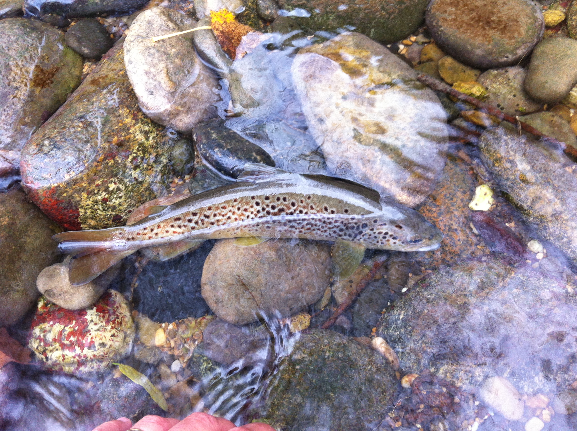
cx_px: 288
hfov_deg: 52.7
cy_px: 216
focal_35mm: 35
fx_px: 583
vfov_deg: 40.6
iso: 80
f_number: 2.8
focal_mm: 3.85
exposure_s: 1/40
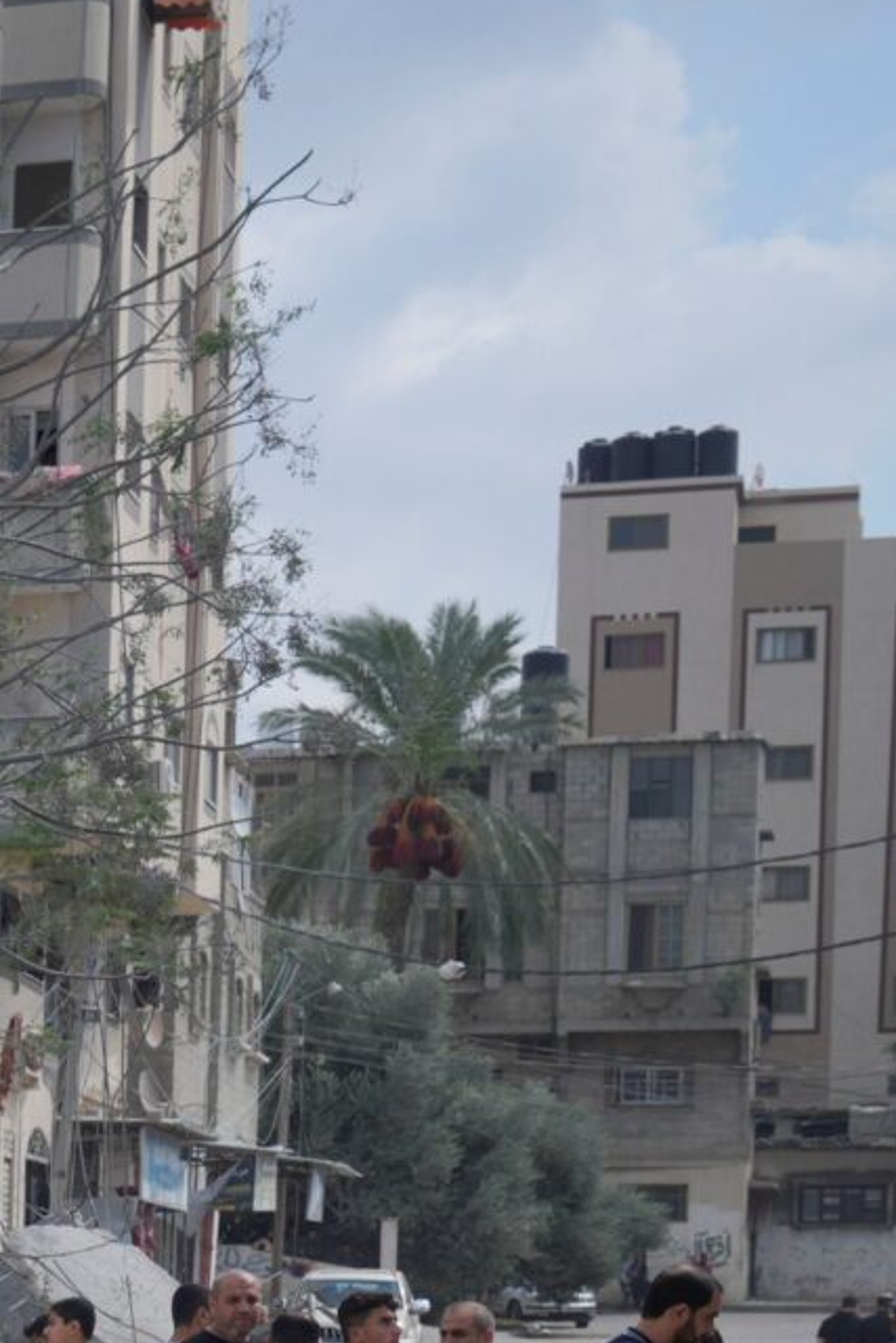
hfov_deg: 8.3
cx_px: -1746
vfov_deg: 14.2
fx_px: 5223
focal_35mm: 140
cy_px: 1564
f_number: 5.6
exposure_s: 1/800
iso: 100
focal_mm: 35
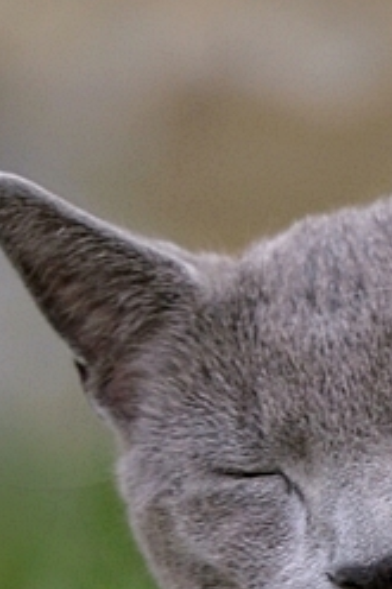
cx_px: 589
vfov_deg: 2.6
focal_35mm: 808
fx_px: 13215
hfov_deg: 1.7
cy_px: 211
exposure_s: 1/640
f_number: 2.8
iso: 200
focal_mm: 200
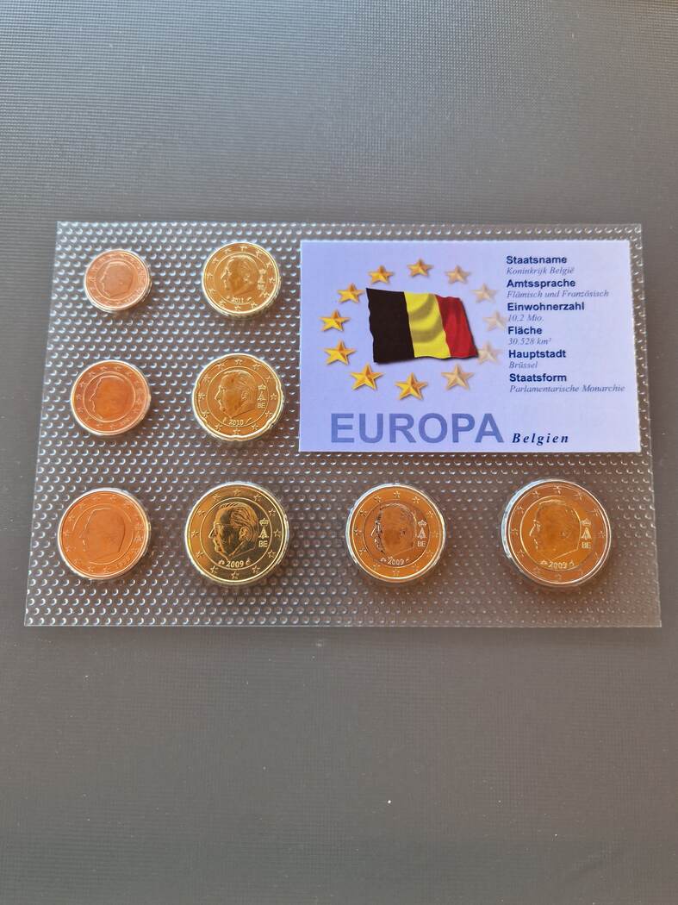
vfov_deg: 73.9
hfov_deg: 58.9
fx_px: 601
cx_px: 339
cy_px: 452
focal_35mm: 23
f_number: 1.8
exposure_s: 1/343
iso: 50
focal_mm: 5.4
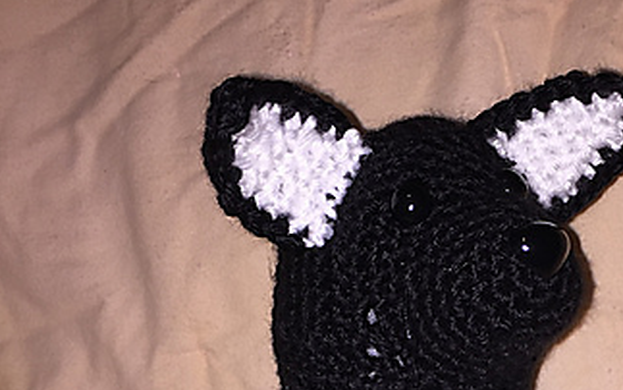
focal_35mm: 61
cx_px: 459
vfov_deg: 20.3
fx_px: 1036
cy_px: 432
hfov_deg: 32.9
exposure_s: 1/49
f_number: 2.2
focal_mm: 4.15
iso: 32
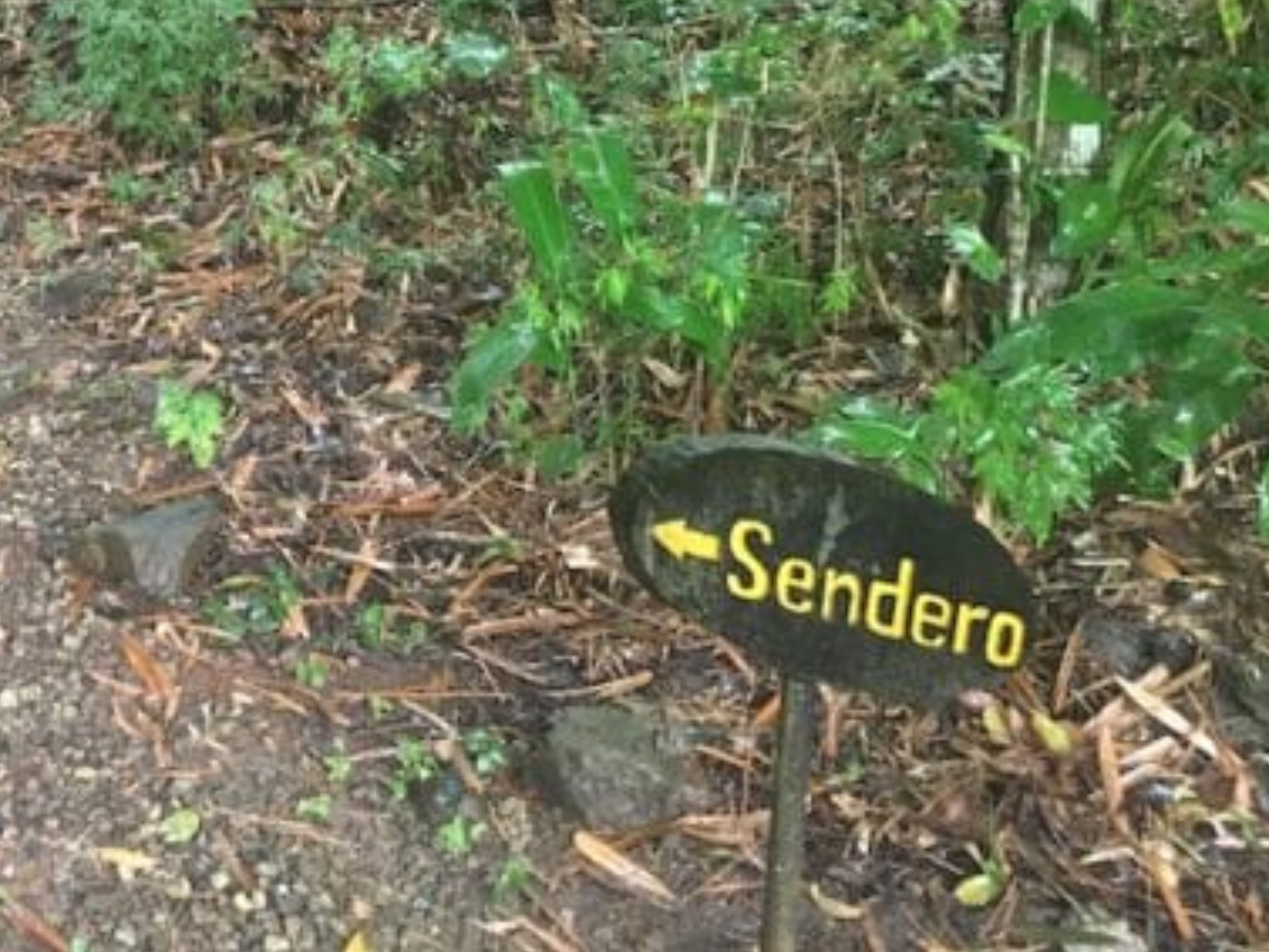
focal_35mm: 59
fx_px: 2164
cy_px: 148
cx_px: 111
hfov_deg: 31.1
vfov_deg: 24.3
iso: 200
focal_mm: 4.15
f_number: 2.2
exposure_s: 1/20
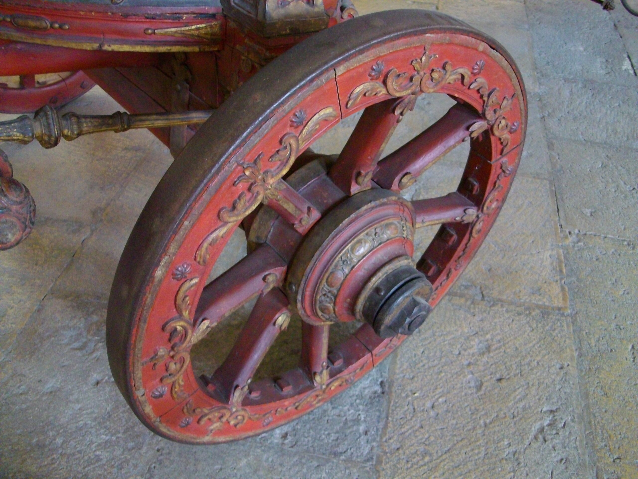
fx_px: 590
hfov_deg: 56.8
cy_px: 240
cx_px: 319
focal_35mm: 32
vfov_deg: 44.2
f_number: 2.9
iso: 320
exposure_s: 1/8
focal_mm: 5.7
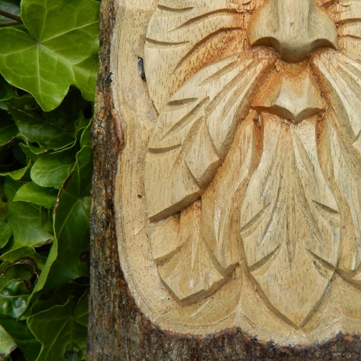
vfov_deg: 34.4
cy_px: 78
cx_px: 286
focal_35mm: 48
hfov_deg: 34.3
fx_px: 566
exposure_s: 1/800
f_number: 3.1
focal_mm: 4.5
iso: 80
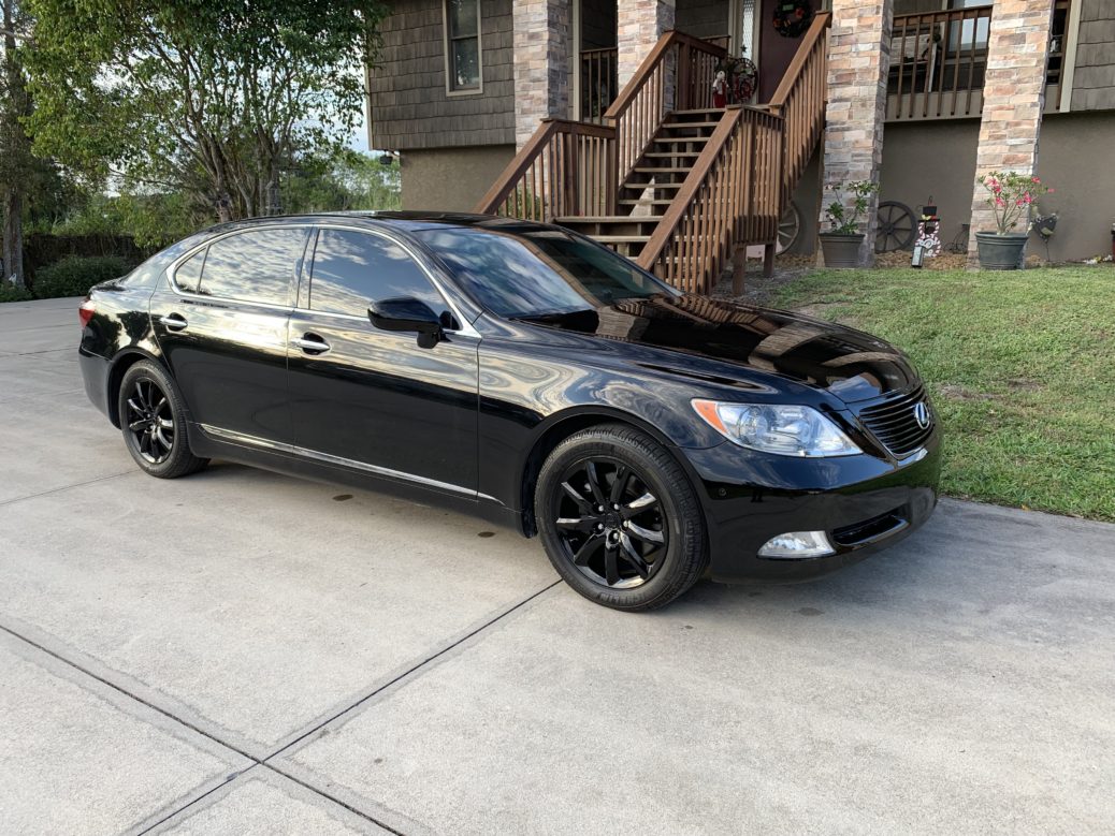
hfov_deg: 67.3
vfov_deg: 53.1
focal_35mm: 26
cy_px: 418
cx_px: 558
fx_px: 838
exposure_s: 1/162
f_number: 1.8
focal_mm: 4.25
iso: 25
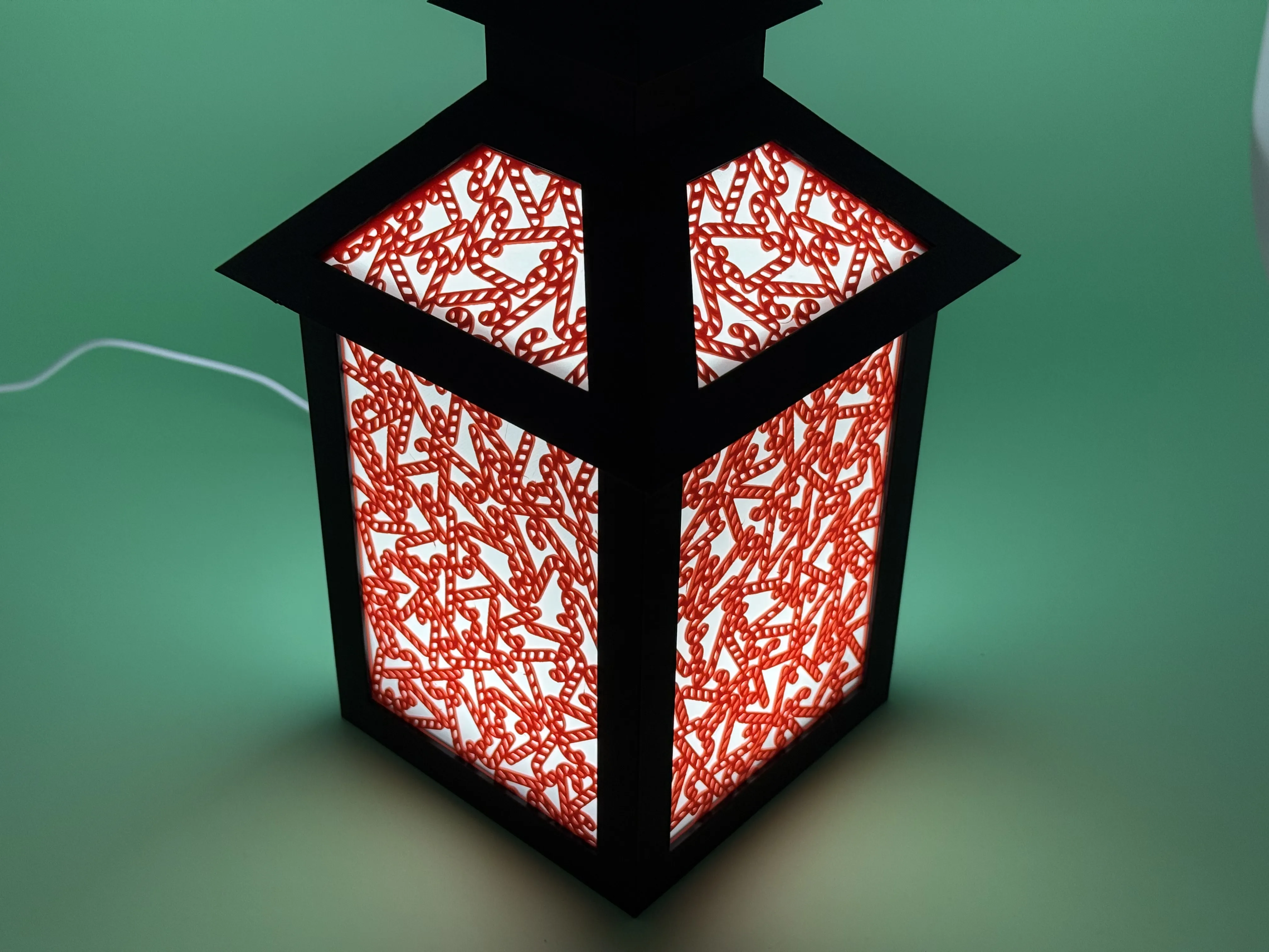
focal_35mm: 48
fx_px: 1760
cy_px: 476
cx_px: 634
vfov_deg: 30.3
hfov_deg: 39.7
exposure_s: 1/50
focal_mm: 6.76
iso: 160
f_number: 1.78
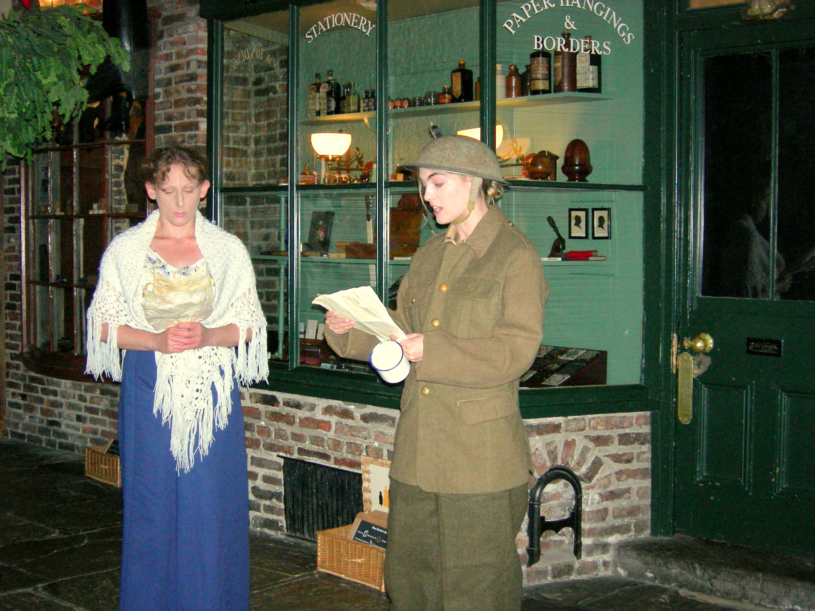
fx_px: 1177
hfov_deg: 38.2
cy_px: 306
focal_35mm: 50
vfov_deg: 29.1
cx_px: 408
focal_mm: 10.4
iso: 200
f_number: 3.1
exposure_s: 1/60.1
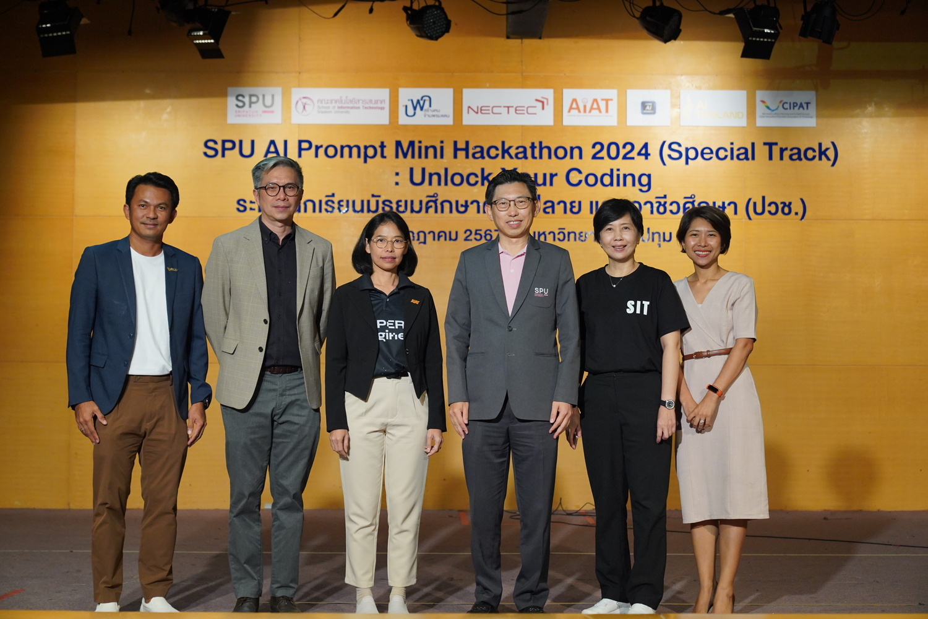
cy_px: 310
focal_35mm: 63
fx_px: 1624
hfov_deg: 31.9
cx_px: 464
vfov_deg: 21.6
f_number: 4
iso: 2500
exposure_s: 1/160
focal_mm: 63
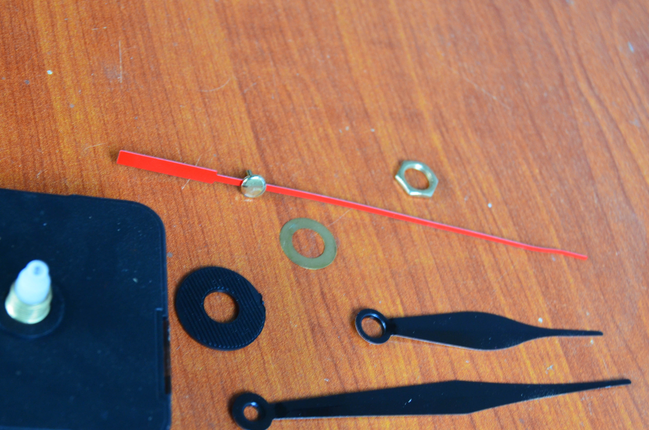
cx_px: 248
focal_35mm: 67
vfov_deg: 20.2
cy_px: 251
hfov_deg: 30.0
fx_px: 1205
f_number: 6.3
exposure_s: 1/20
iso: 800
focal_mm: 34
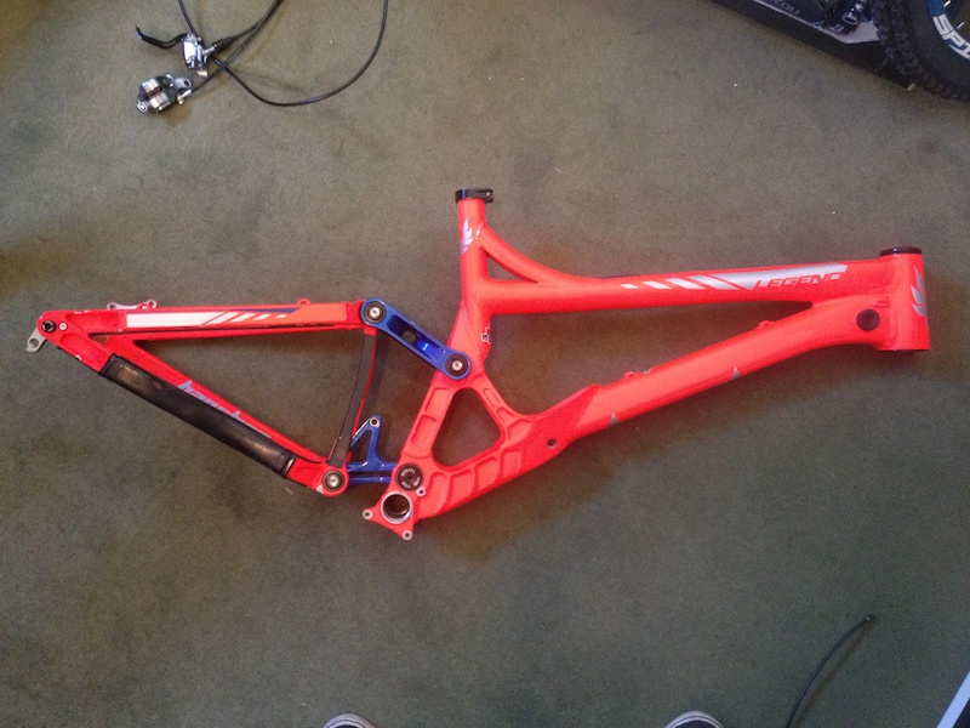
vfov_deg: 40.7
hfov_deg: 52.6
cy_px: 364
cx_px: 485
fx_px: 981
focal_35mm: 35
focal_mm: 4.28
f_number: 2.4
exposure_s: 1/20
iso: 320
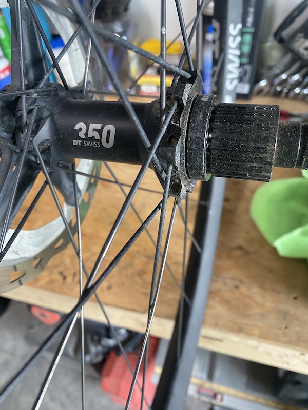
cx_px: 154
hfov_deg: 53.1
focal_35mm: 26
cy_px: 205
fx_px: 308
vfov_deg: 67.3
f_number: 1.8
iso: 250
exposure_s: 1/60
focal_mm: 4.25
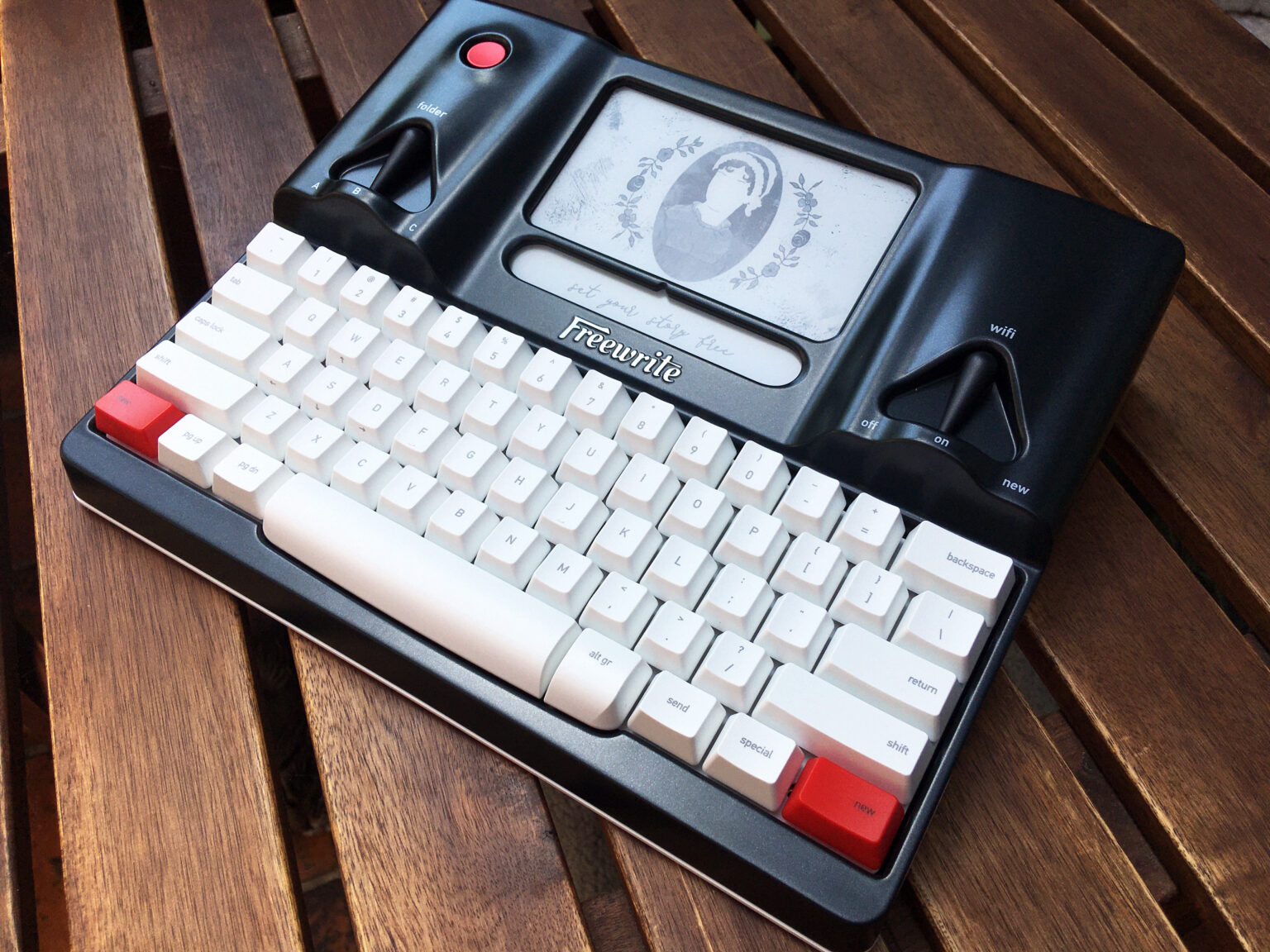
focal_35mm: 29
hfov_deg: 61.7
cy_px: 476
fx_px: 1064
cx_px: 635
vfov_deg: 48.2
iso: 25
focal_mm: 4.15
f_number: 2.2
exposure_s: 1/785
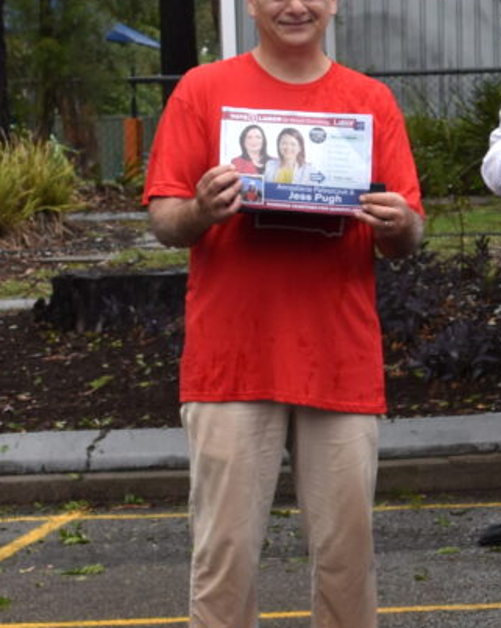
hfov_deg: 8.0
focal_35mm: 183
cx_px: 1035
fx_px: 3396
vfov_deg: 10.6
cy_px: 326
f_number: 8
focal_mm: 34
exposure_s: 1/250
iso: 220
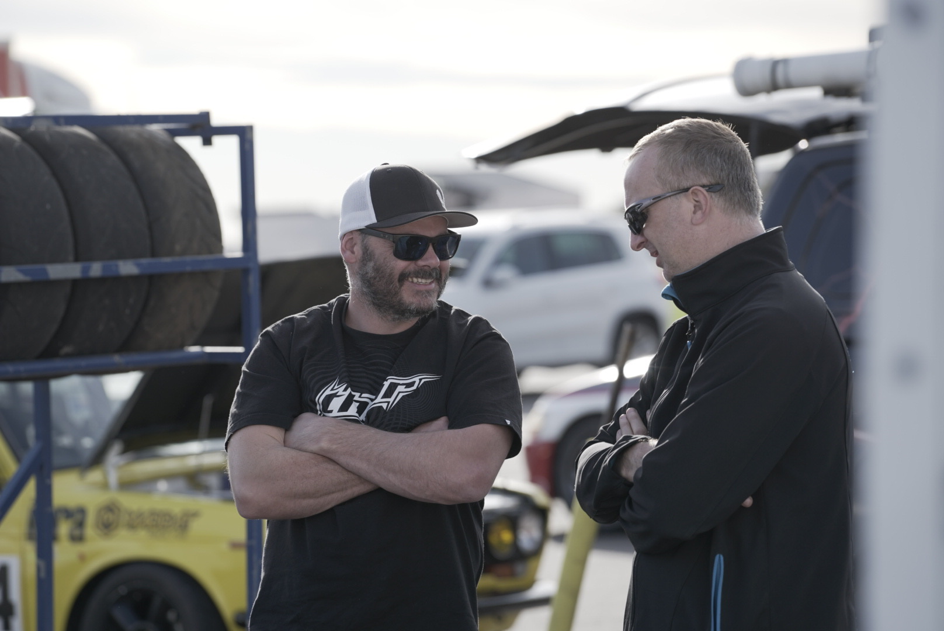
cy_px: 316
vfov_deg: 6.9
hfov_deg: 10.3
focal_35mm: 200
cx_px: 472
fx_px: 5248
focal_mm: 200
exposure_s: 1/400
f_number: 5.6
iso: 200
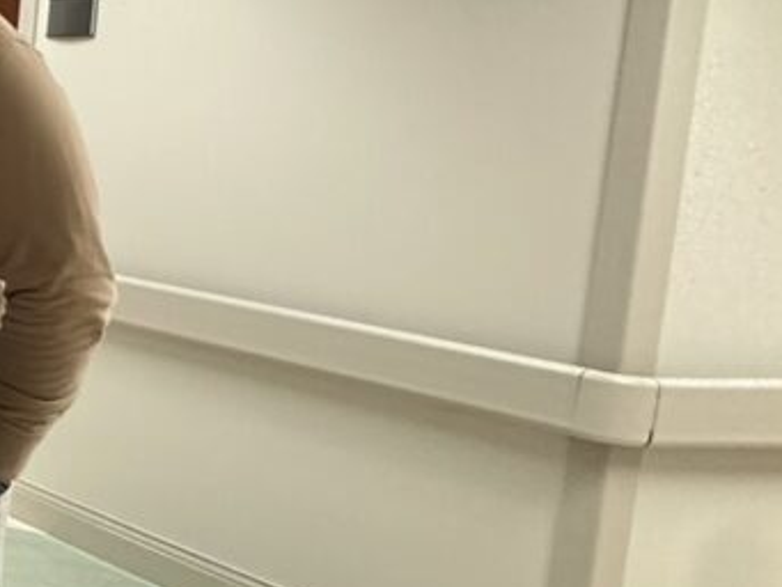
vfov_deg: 23.2
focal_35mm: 63
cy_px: 216
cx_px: -920
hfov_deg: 17.2
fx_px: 1424
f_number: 2.2
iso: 320
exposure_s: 1/60
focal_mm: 2.22
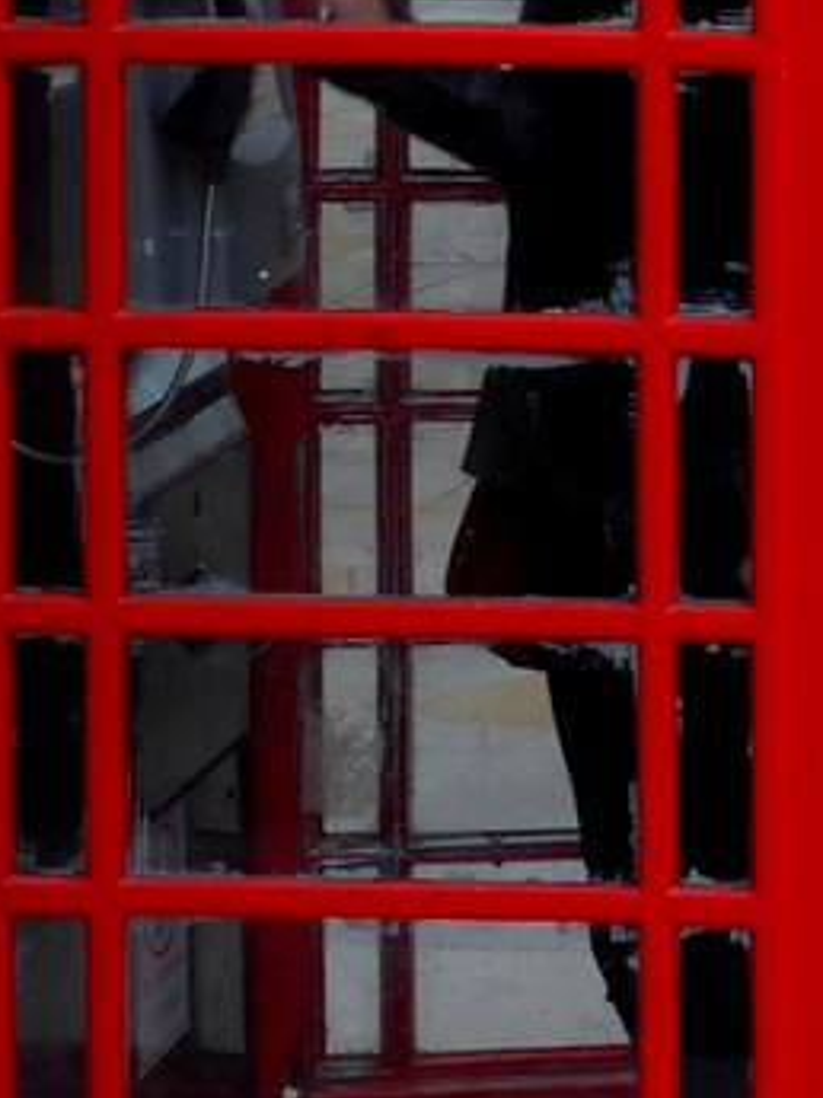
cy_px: 223
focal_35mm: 91
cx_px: 872
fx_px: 2885
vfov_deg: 21.3
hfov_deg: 15.8
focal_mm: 6
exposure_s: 1/125
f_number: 2.5
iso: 80
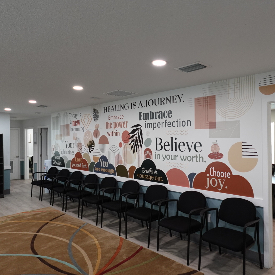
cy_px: 139
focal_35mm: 26
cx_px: 148
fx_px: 234
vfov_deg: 60.9
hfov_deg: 60.9
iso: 400
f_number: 2
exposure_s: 1/80
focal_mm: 7.6
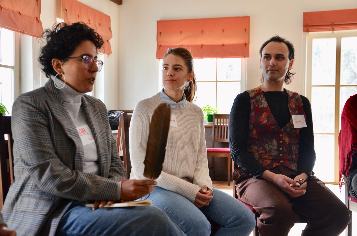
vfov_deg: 25.6
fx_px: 520
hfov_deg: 37.9
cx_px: 178
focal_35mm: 52
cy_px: 118
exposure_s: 1/50
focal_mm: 35
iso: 800
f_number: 4.5
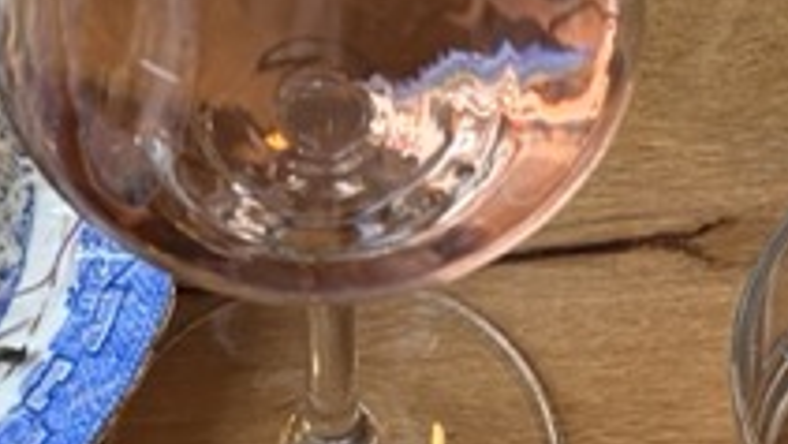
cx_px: 459
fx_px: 3596
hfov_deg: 12.5
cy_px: 448
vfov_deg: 7.0
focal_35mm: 172
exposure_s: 1/64
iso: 125
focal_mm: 5.96
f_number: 1.6
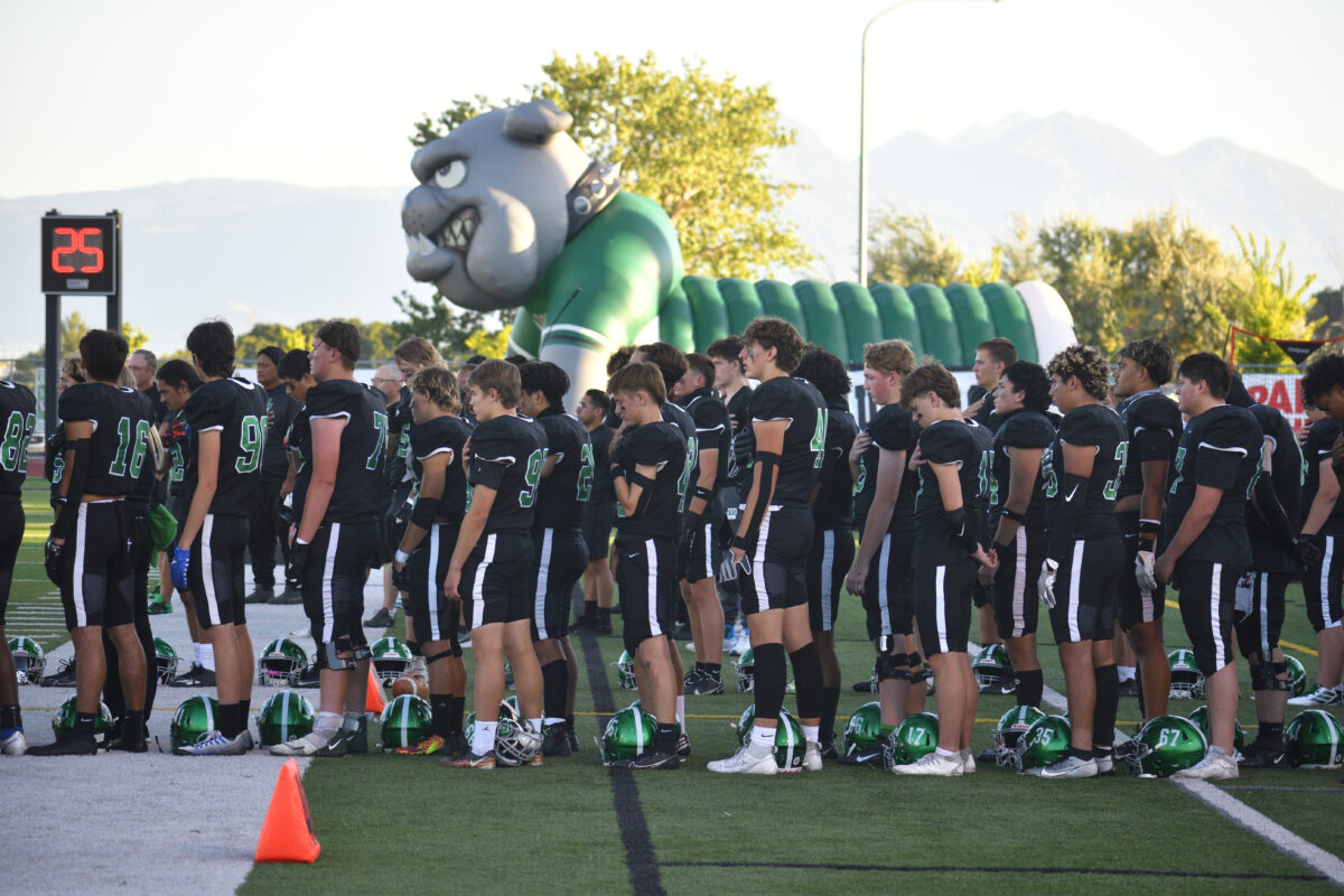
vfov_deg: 8.3
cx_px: 672
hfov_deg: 12.5
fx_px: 6160
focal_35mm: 165
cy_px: 448
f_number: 4.8
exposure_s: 1/1000
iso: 560
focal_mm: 110
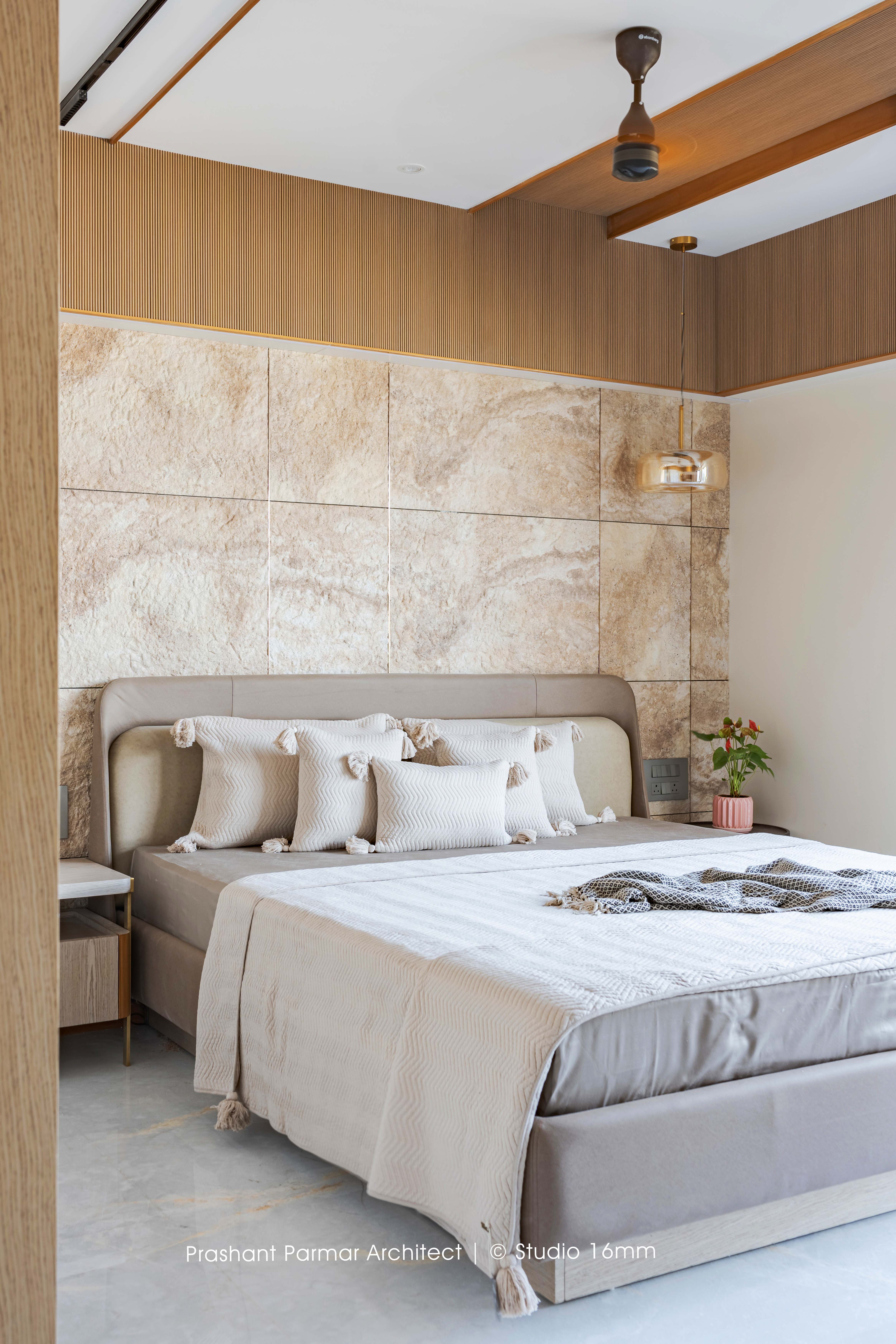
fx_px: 1344
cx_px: 448
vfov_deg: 53.1
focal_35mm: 36
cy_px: 672
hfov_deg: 36.9
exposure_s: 1/20
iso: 200
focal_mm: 36
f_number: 7.1
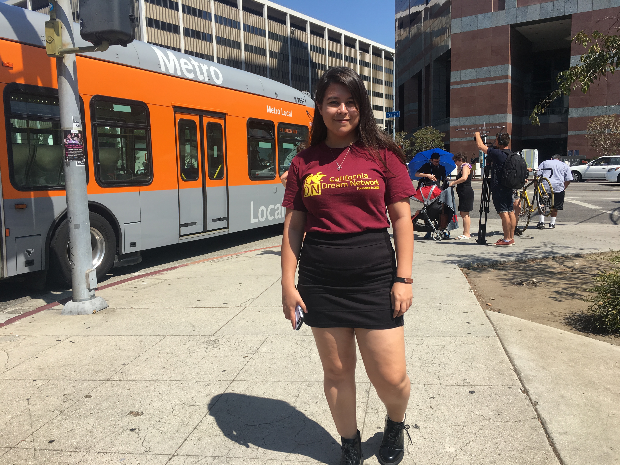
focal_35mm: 29
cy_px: 232
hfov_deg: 61.7
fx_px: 519
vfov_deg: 48.2
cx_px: 310
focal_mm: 4.15
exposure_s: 1/1241
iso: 25
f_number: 2.2
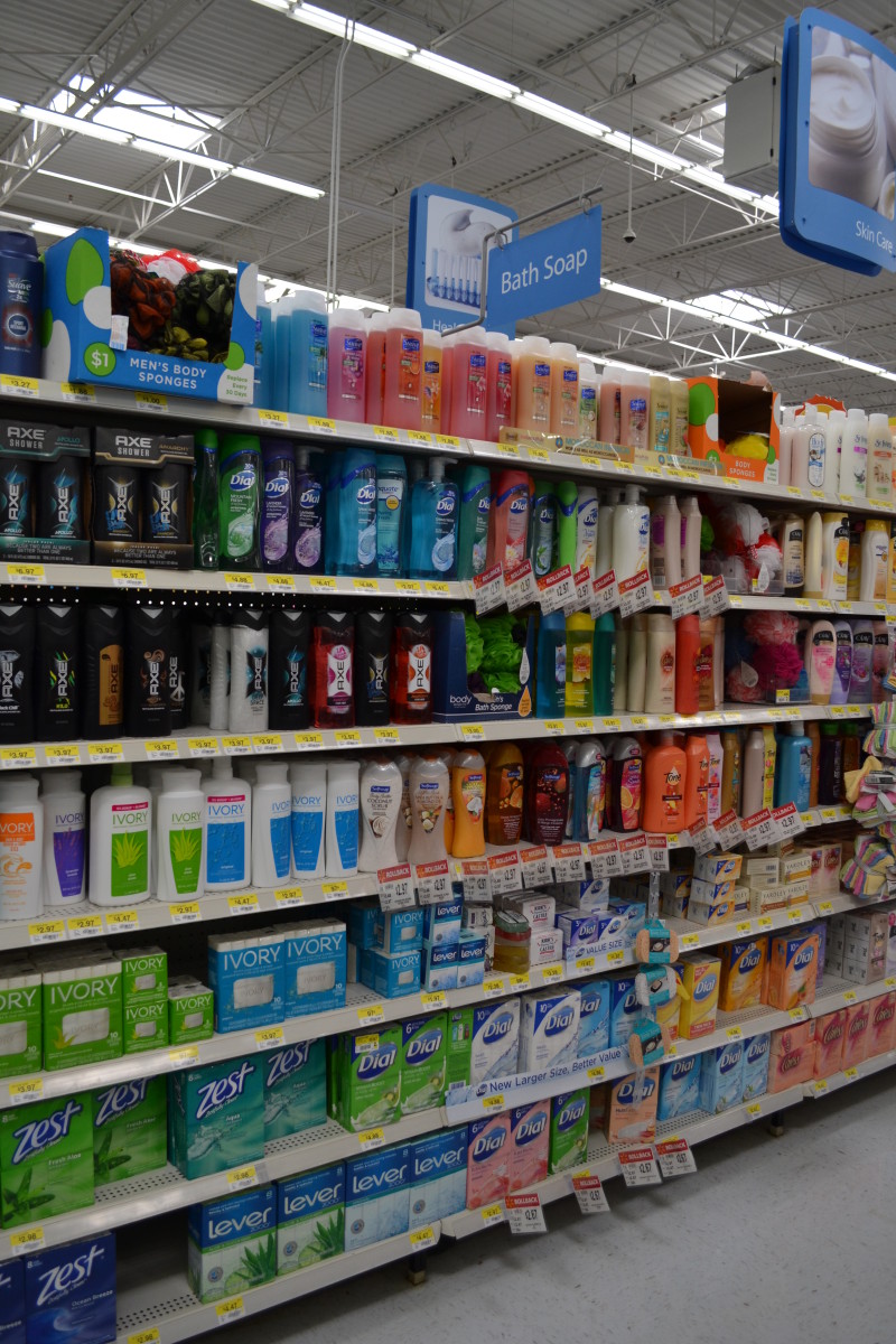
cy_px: 672
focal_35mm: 30
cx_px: 448
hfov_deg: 43.6
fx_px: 1120
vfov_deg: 61.9
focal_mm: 20
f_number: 3.8
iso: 400
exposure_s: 1/60
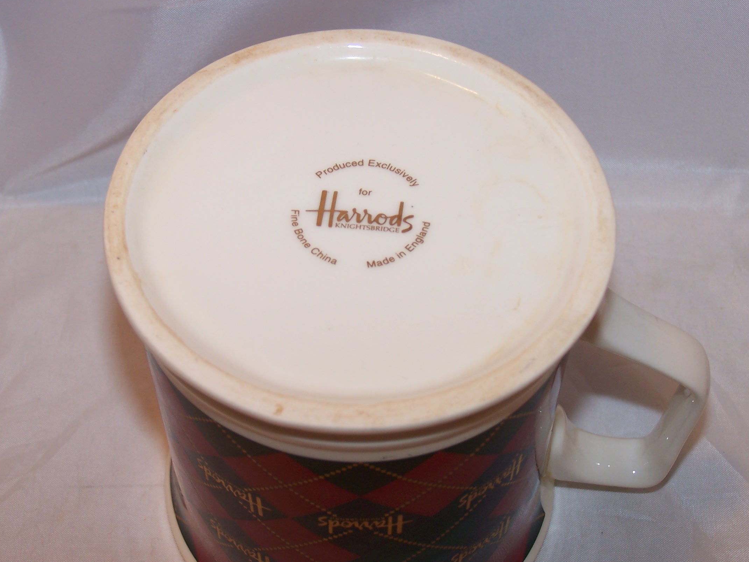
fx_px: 1558
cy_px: 264
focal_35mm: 72
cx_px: 364
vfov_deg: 20.4
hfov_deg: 27.0
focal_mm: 11.1
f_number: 3.2
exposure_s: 1/60
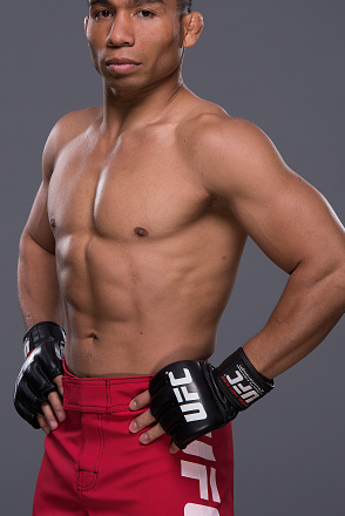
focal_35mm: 236
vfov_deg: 8.7
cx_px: 162
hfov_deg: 5.8
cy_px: 237
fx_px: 3387
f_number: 11
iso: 100
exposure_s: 1/160
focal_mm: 175
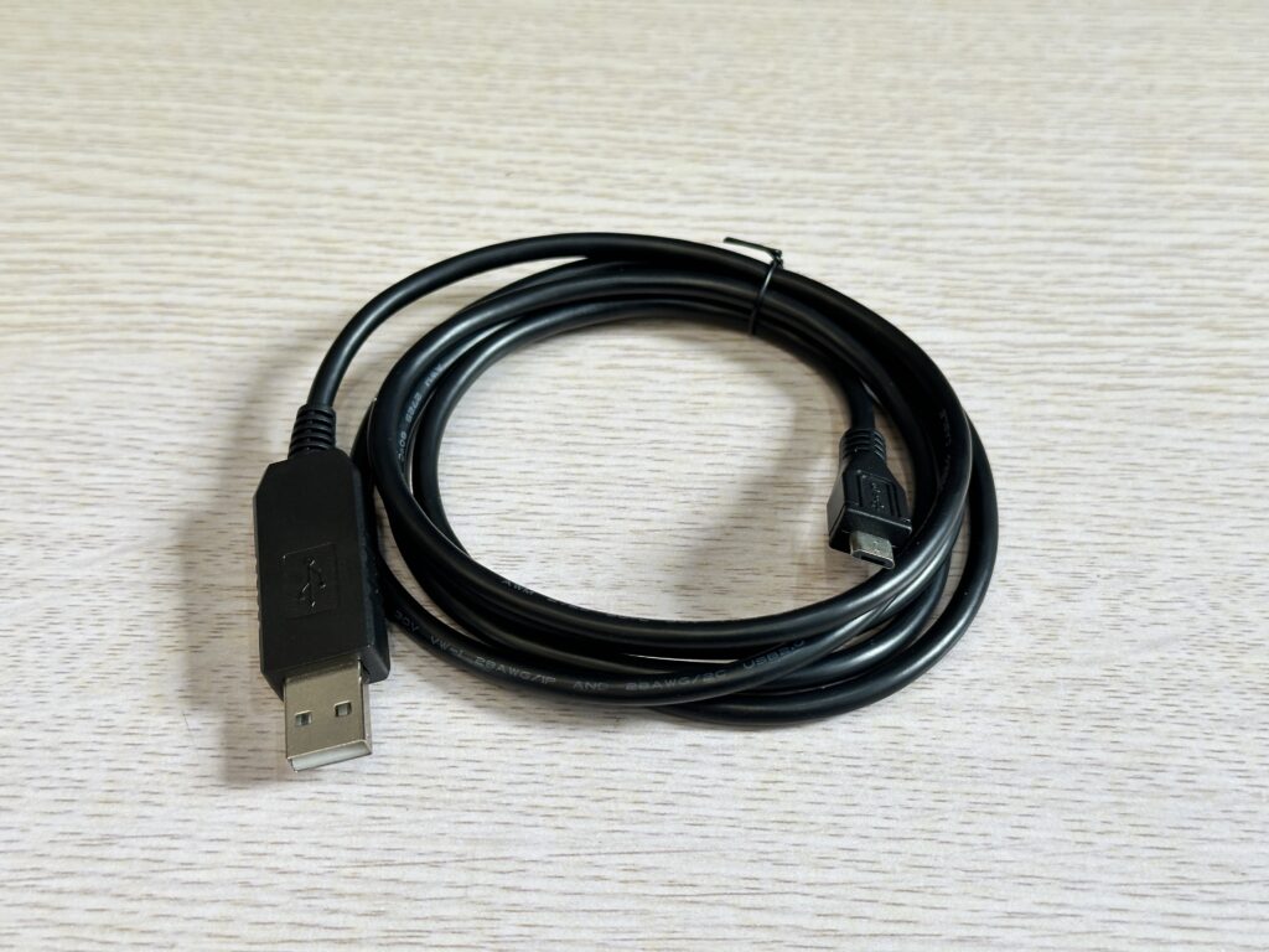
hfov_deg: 39.7
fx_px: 1760
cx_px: 634
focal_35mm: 48
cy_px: 476
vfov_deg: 30.3
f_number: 1.78
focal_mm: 6.86
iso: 80
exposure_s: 1/121
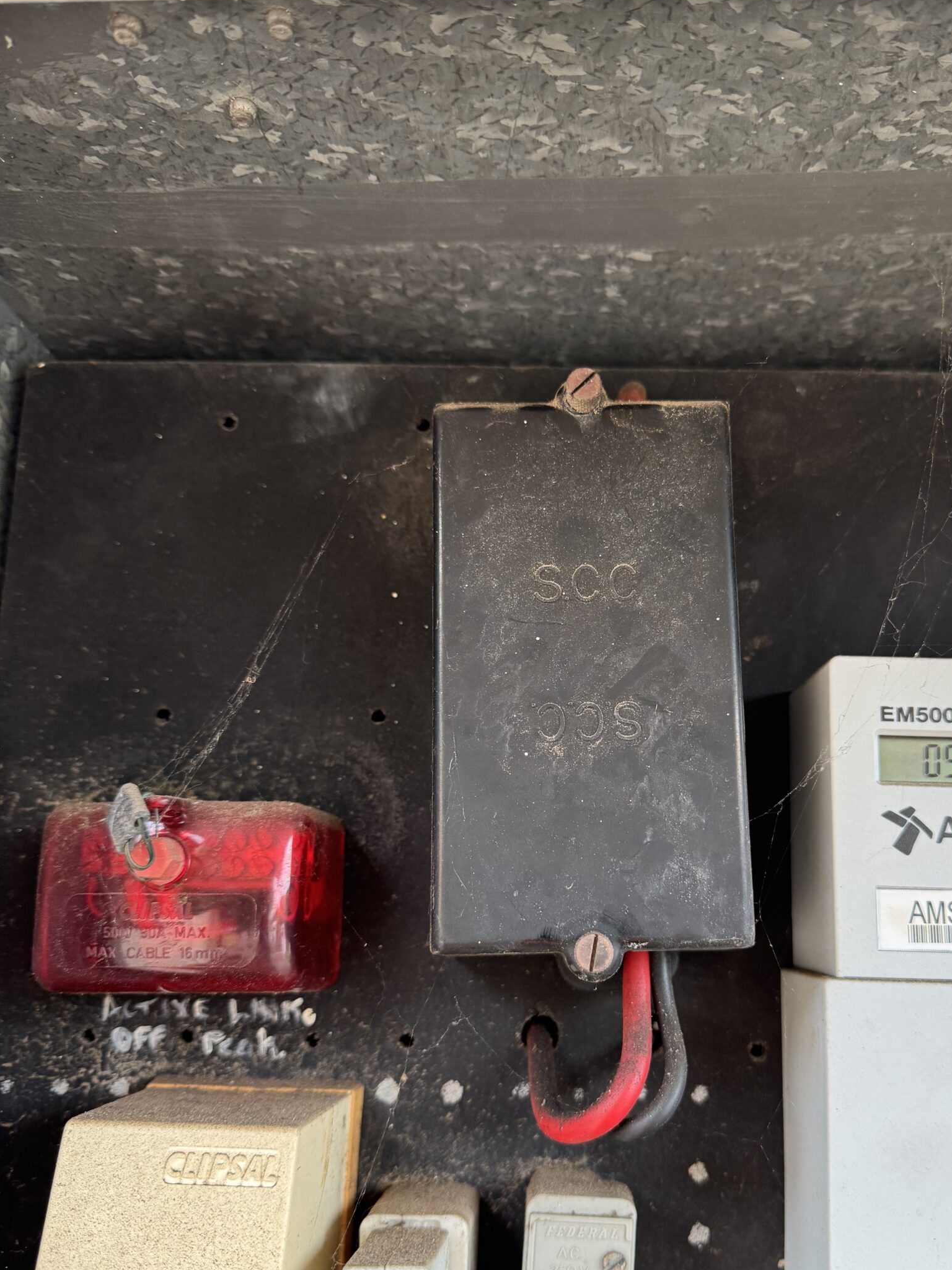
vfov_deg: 59.8
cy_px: 706
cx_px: 594
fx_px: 1100
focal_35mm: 30
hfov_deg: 46.4
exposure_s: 1/121
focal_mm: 6.76
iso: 125
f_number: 1.78
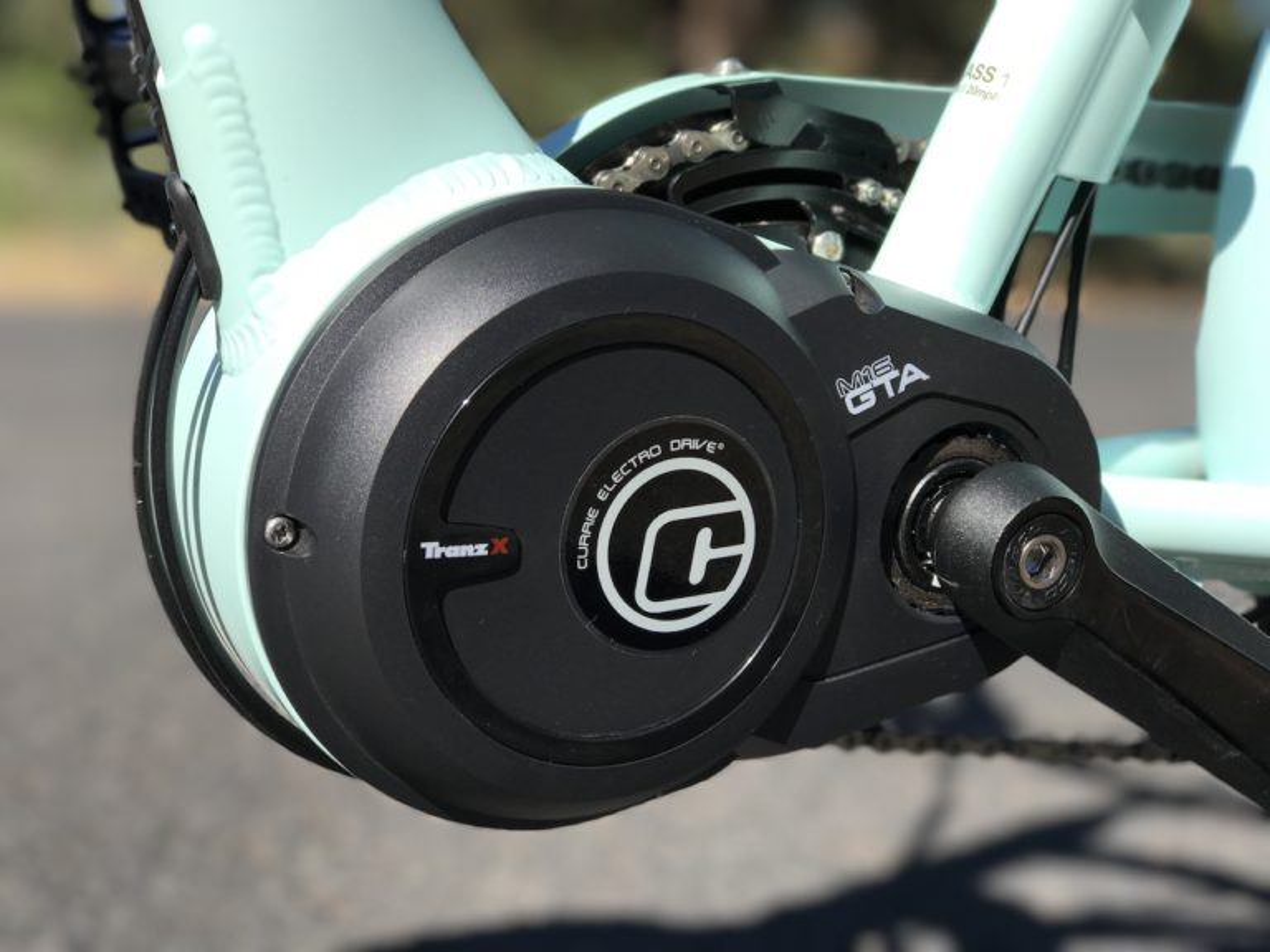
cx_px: 635
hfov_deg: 33.8
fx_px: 2091
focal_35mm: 57
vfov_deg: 25.7
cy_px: 476
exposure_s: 1/847
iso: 20
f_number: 2.8
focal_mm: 6.6
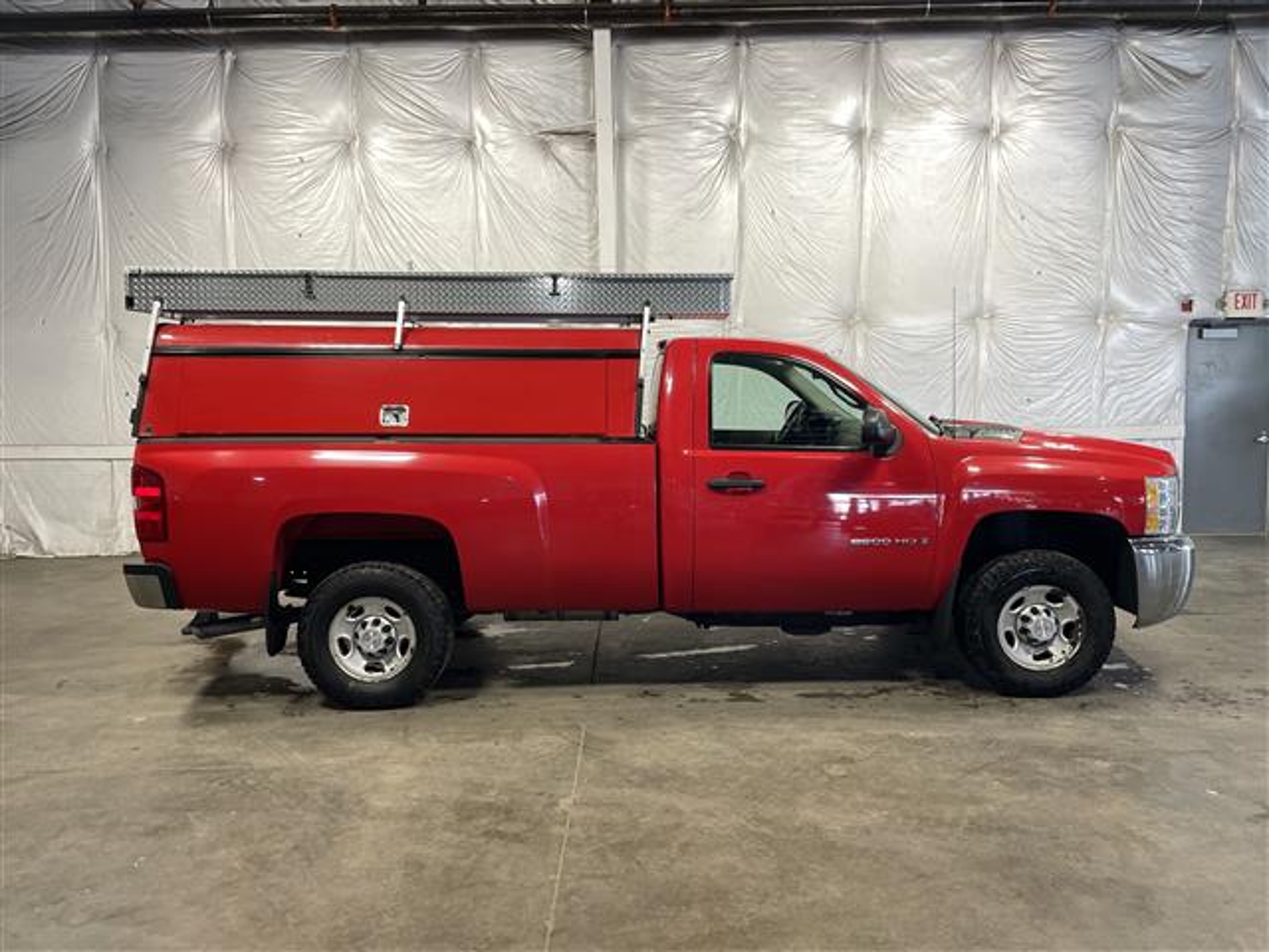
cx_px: 634
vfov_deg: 53.1
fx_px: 953
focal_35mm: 26
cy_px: 476
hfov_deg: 67.3
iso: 80
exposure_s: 1/60
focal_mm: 4.2
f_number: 1.6
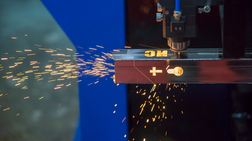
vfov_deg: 9.6
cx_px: 126
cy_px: 61
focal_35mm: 126
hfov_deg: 17.0
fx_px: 842
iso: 2500
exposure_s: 1/500
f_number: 4
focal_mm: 120
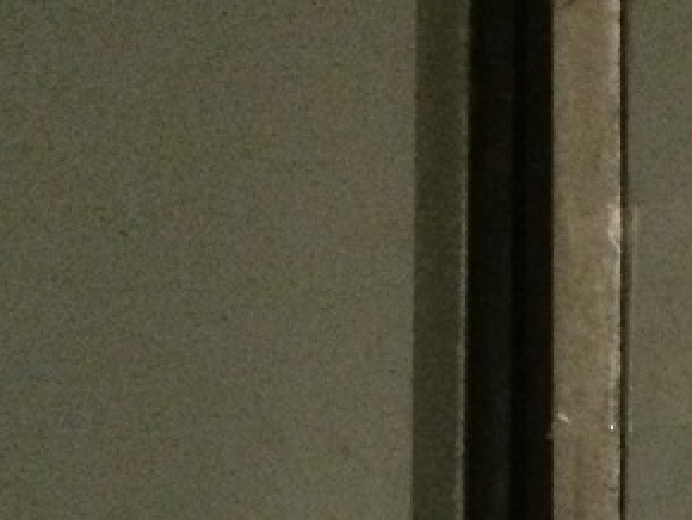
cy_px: 756
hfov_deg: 16.0
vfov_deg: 11.9
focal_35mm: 120
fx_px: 2401
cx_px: 740
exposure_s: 1/17
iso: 640
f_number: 2.2
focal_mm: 4.15
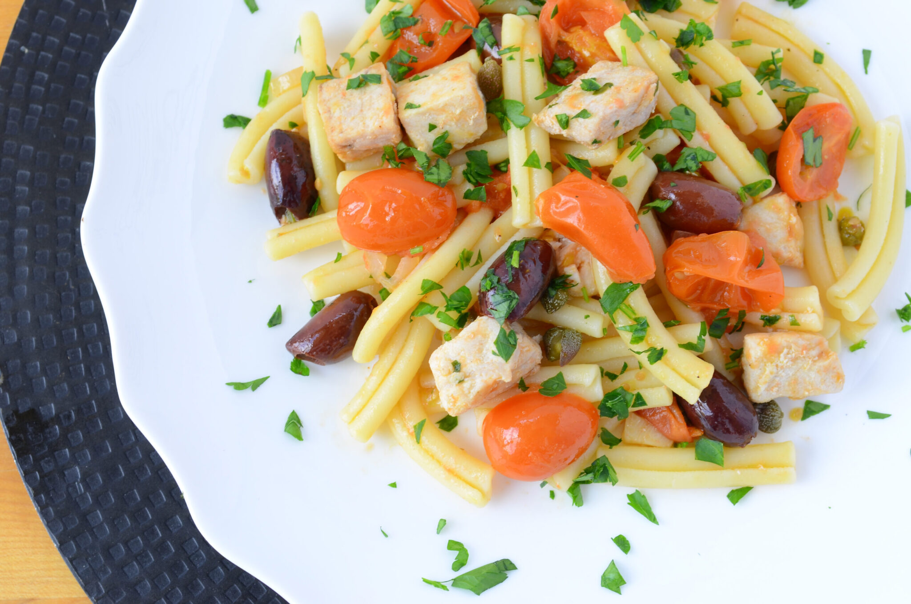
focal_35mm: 75
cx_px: 456
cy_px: 302
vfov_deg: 18.1
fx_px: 1894
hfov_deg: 27.0
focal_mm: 50
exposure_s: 1/10
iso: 100
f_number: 9
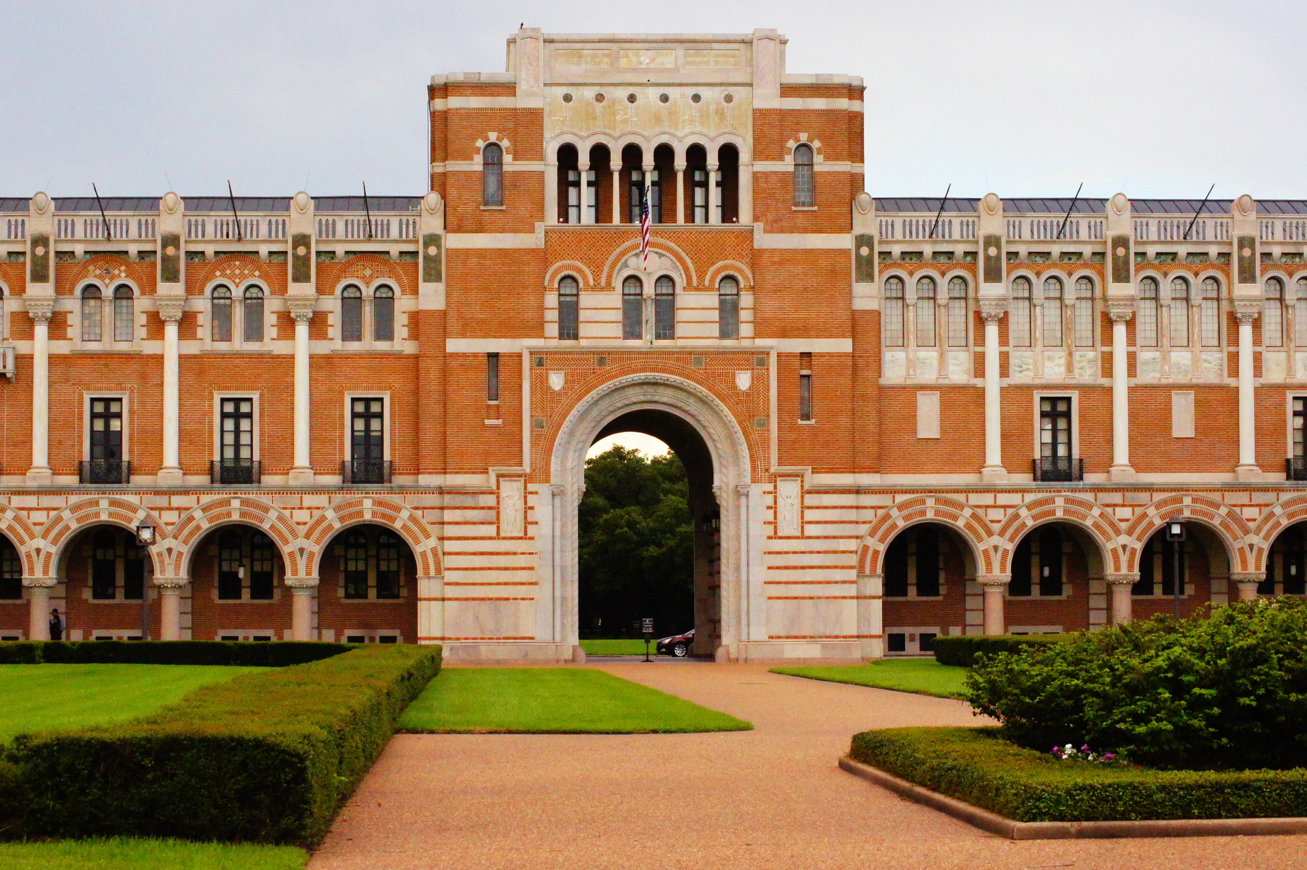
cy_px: 435
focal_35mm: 82
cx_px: 654
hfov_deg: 24.6
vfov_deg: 16.5
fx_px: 2994
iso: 3200
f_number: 11
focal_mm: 55
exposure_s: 1/1000
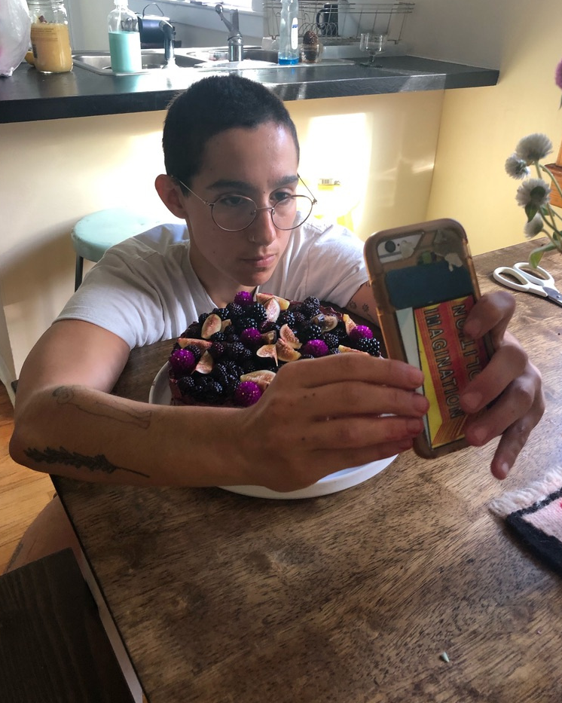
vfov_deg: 58.7
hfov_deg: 48.5
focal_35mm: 30
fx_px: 624
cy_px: 329
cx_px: 278
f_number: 1.8
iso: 40
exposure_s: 1/20
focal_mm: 3.99
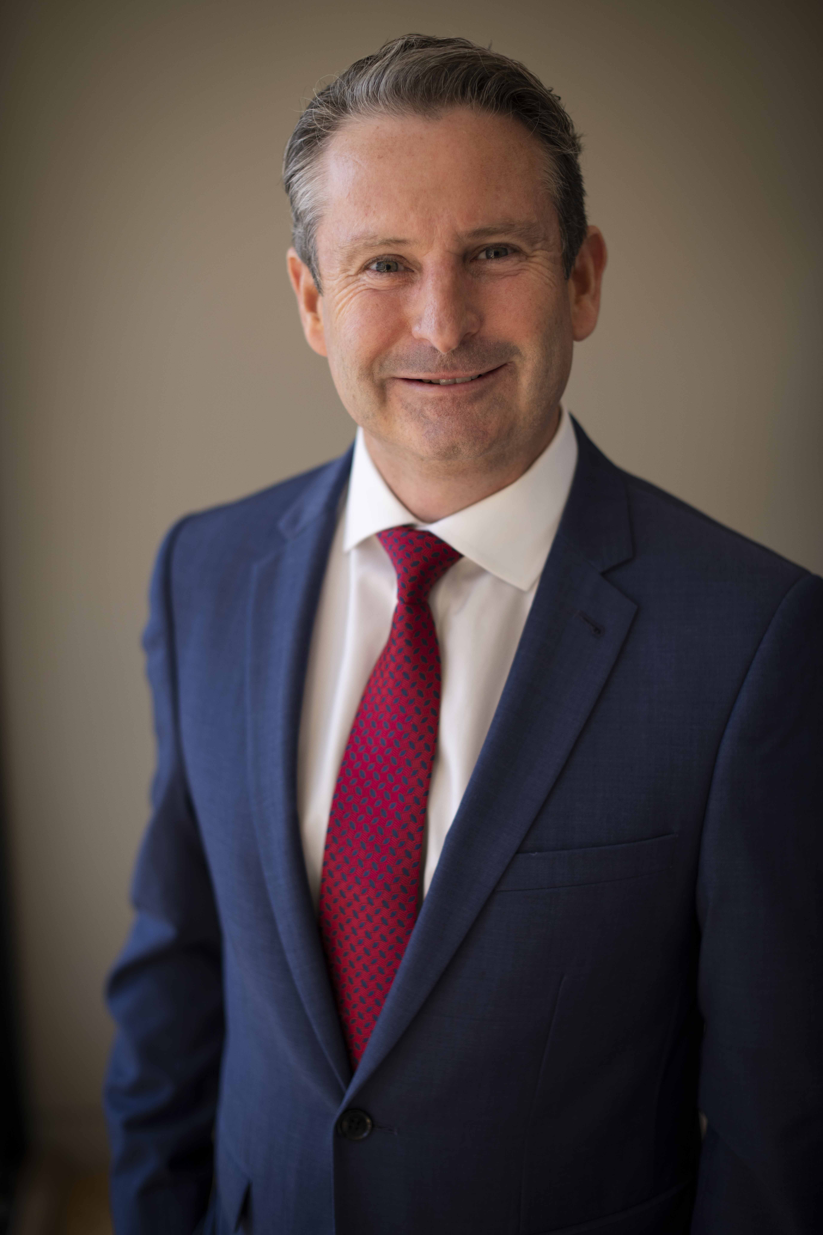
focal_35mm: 50
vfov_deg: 39.6
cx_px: 412
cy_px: 618
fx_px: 1714
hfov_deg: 27.0
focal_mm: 50
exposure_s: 1/400
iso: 250
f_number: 2.5
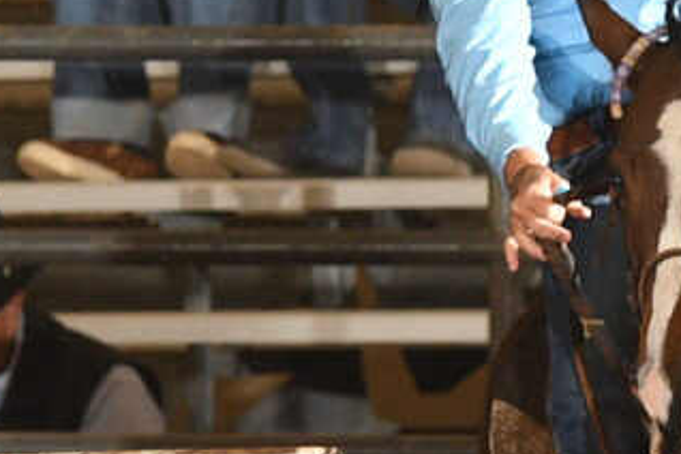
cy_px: 501
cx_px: 484
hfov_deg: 1.6
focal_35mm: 1257
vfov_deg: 1.1
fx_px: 23776
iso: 640
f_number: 4.5
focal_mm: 130
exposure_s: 1/250
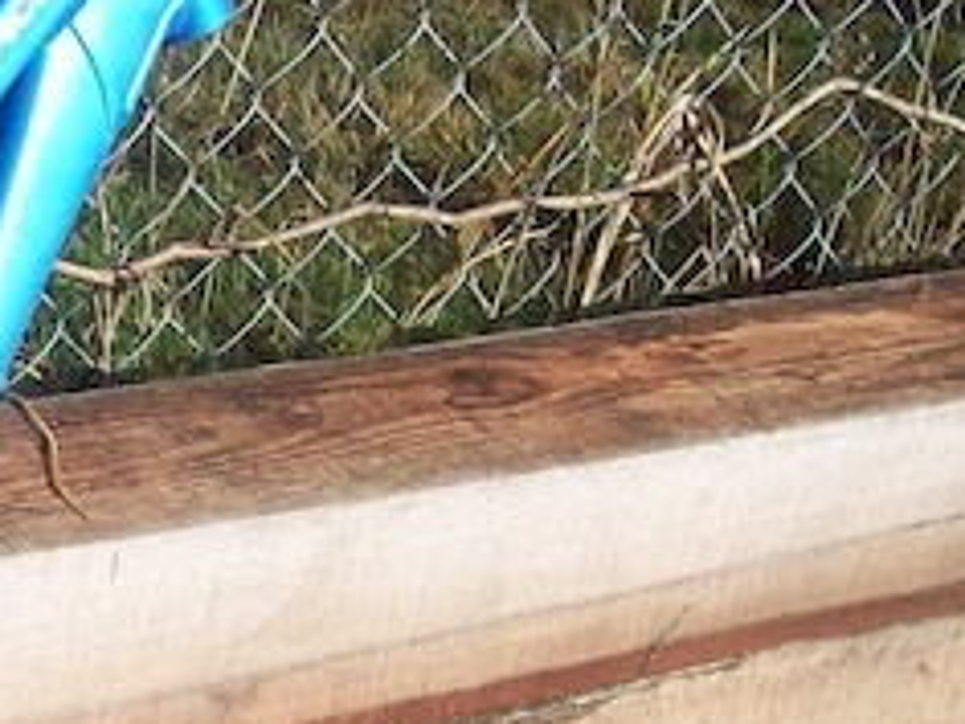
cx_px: -462
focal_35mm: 122
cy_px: 601
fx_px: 3401
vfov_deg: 12.1
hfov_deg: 15.0
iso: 80
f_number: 4.8
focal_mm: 6
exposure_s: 1/482
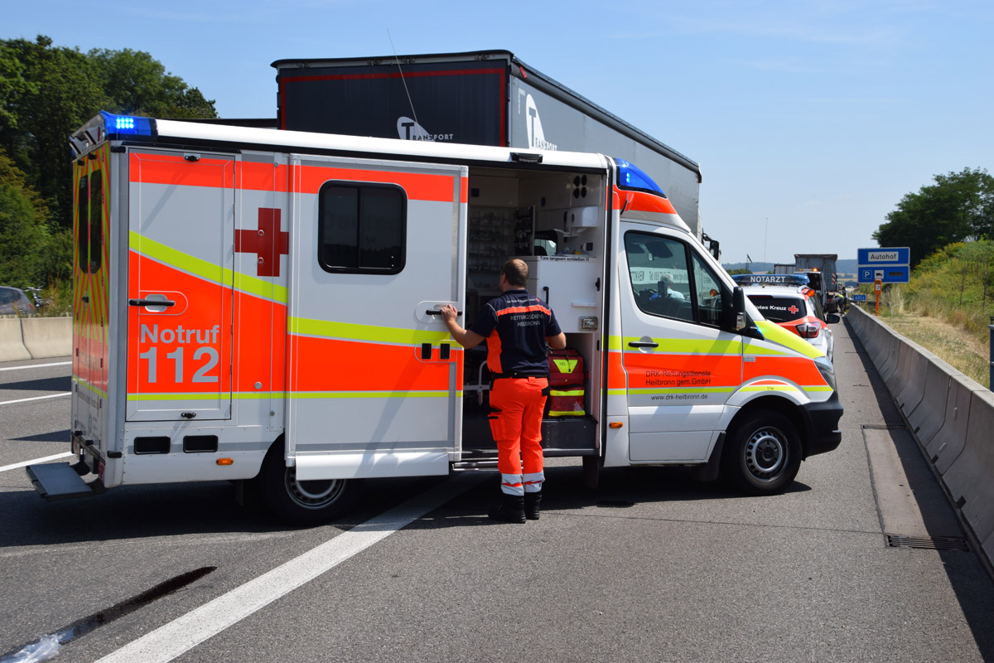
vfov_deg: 28.9
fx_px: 1284
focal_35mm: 46
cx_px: 497
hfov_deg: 42.3
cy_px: 332
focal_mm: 31
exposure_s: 1/320
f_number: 9
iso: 200
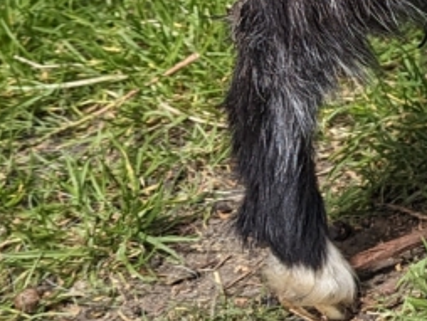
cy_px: 29
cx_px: 775
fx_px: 1753
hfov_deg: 12.6
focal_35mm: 142
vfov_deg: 10.4
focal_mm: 6.81
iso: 46
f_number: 1.85
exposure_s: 1/1217
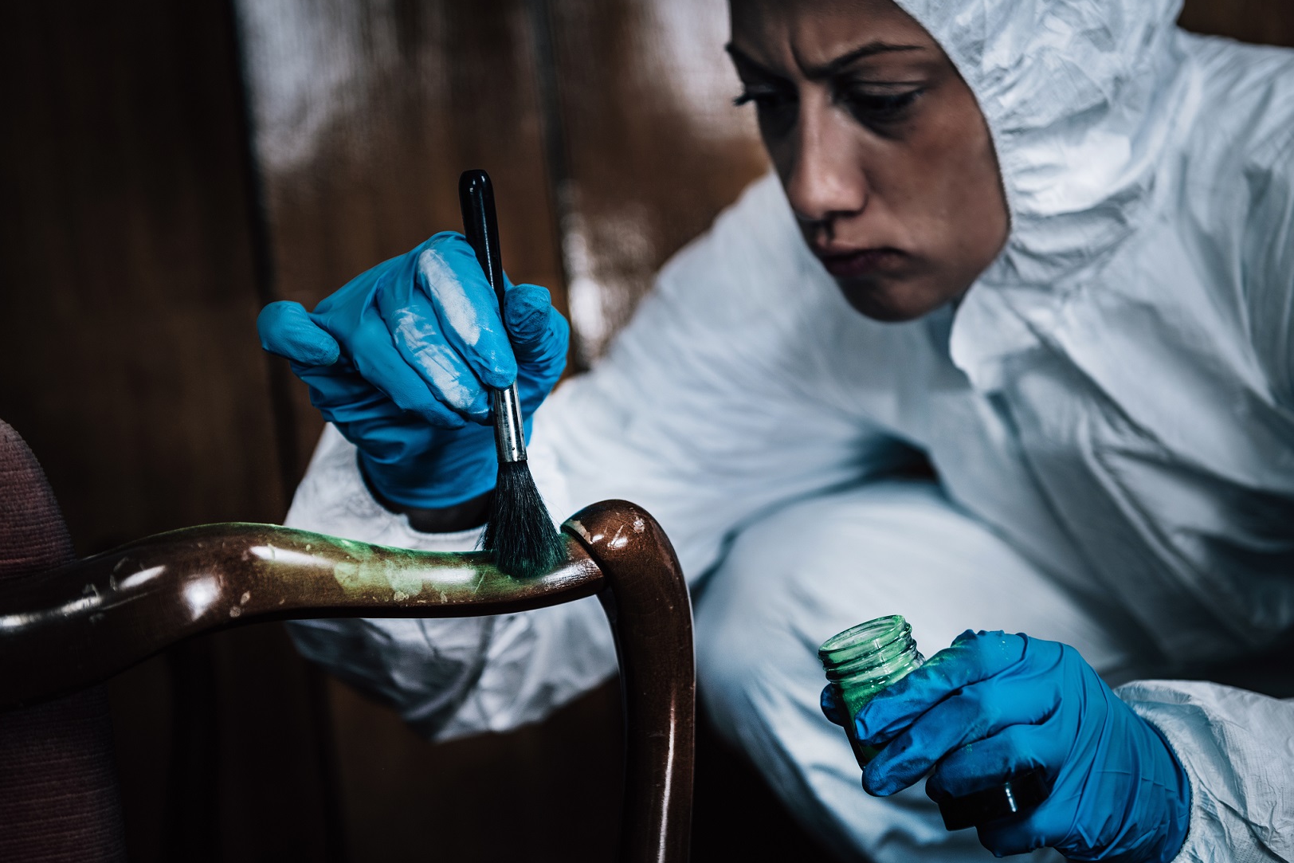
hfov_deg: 33.9
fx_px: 2121
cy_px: 429
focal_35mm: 59
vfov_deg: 23.0
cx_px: 652
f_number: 3.2
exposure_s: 1/160
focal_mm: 58
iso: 125
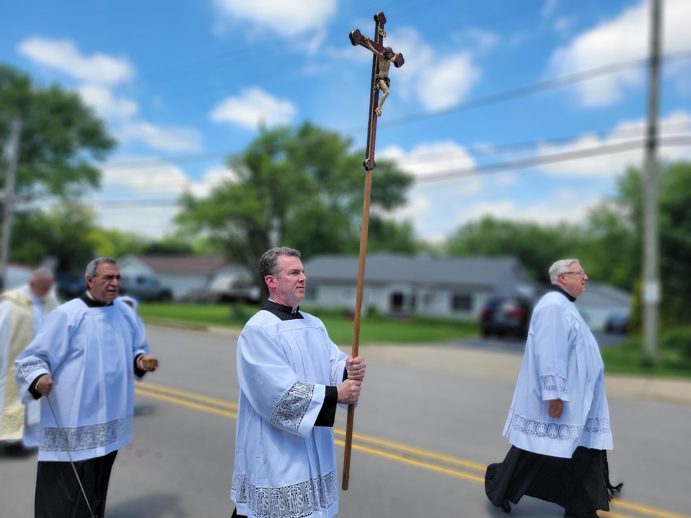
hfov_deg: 67.3
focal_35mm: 26
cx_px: 346
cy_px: 259
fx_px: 519
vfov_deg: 53.1
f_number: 1.8
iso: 40
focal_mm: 5.4
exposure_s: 1/1672
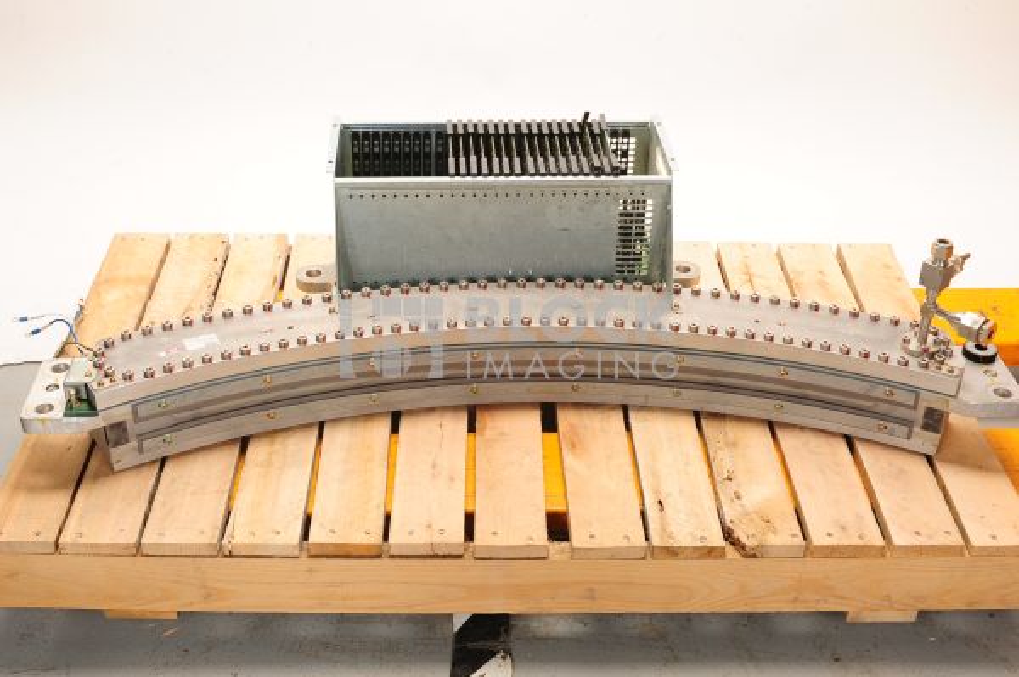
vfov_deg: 26.9
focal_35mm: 50
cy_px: 338
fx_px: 1414
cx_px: 510
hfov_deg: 39.6
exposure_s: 1/160
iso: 320
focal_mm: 50
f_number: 13
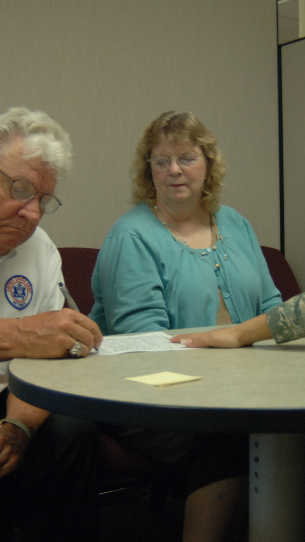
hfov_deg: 21.9
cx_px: 160
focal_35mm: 55
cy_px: 269
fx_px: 788
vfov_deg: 38.0
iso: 500
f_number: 3.8
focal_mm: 23
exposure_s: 1/20
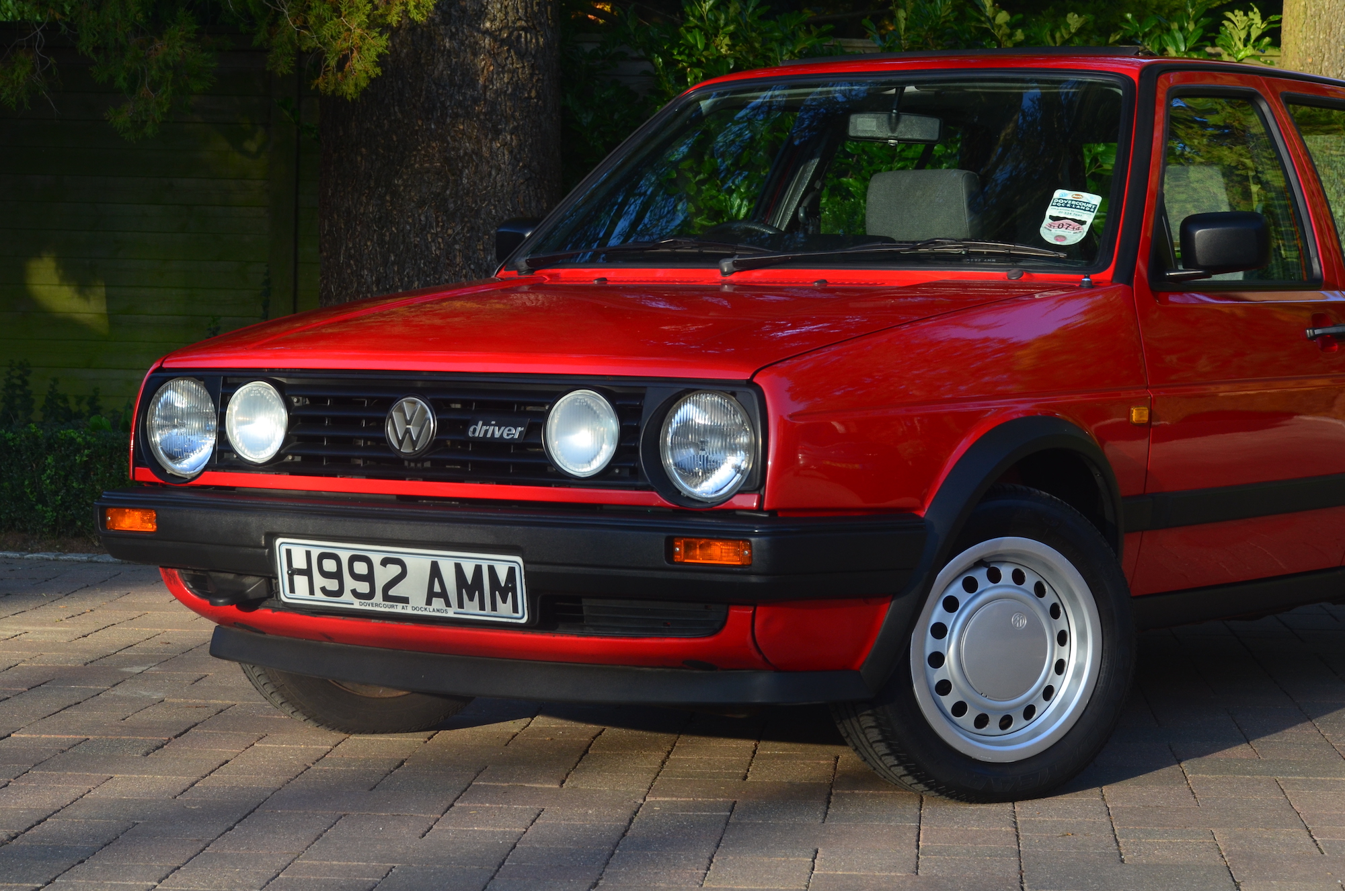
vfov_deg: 14.6
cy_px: 446
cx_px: 672
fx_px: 3468
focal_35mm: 93
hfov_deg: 22.0
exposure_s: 1/160
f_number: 9
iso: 400
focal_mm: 62
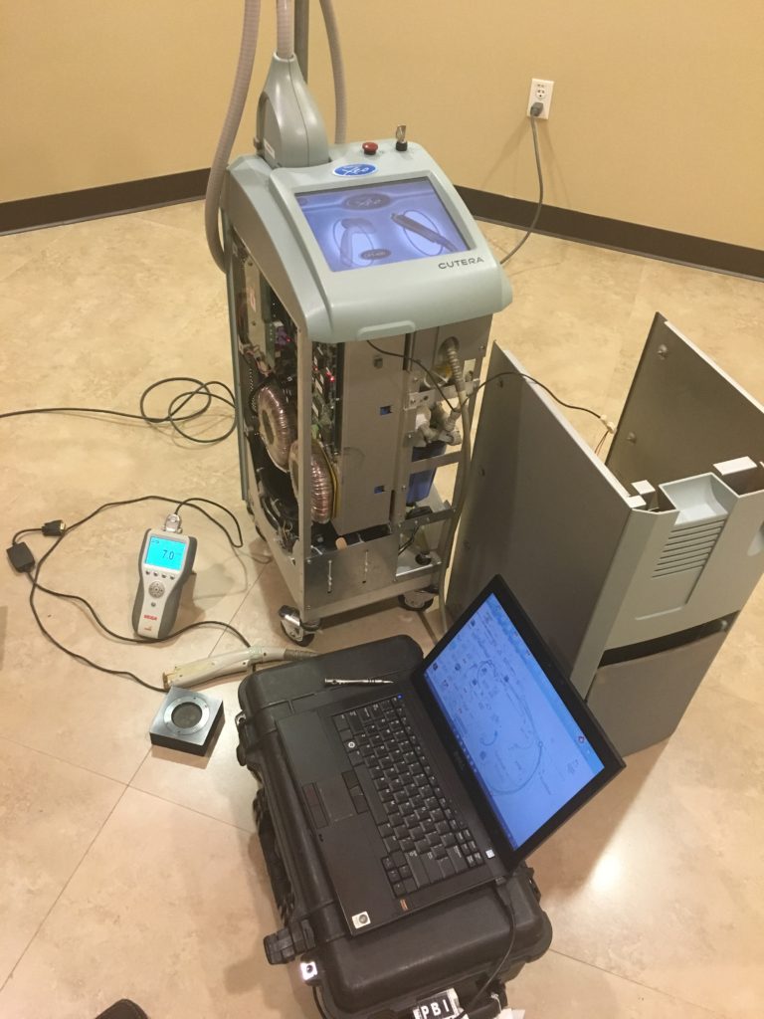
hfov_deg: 48.2
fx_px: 853
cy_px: 510
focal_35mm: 29
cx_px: 382
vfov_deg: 61.7
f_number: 2.2
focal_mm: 4.15
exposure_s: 1/30
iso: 200
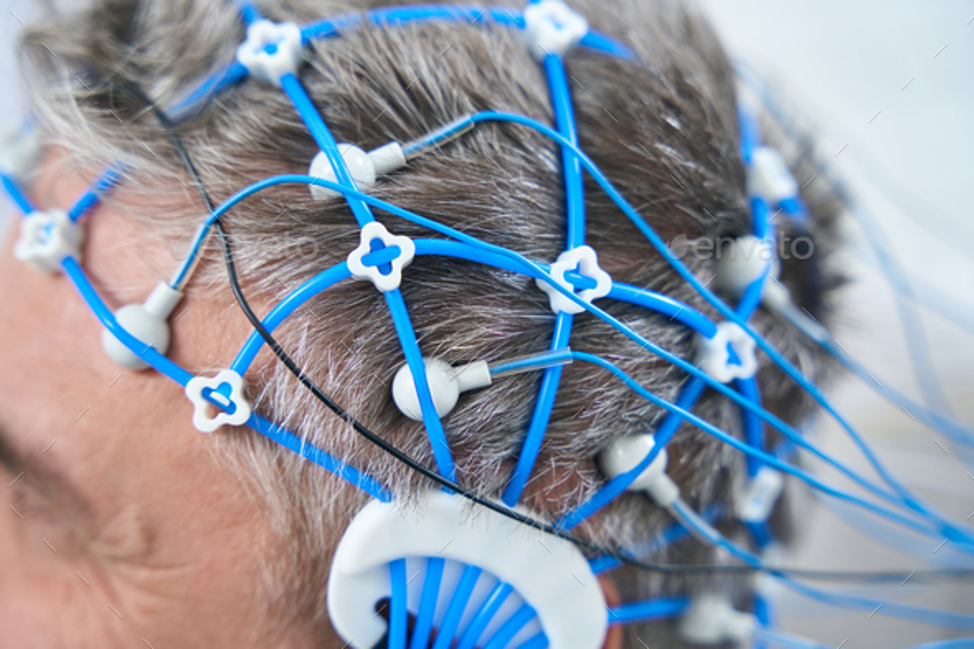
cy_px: 324
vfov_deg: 21.1
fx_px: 1744
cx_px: 487
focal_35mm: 64
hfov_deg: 31.2
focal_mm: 64.5
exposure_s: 1/250
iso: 100
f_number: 2.8
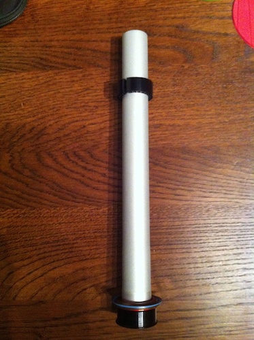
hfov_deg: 40.6
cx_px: 127
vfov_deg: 52.7
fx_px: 344
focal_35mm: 35
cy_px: 170
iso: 800
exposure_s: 1/17
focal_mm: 3.85
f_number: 2.8
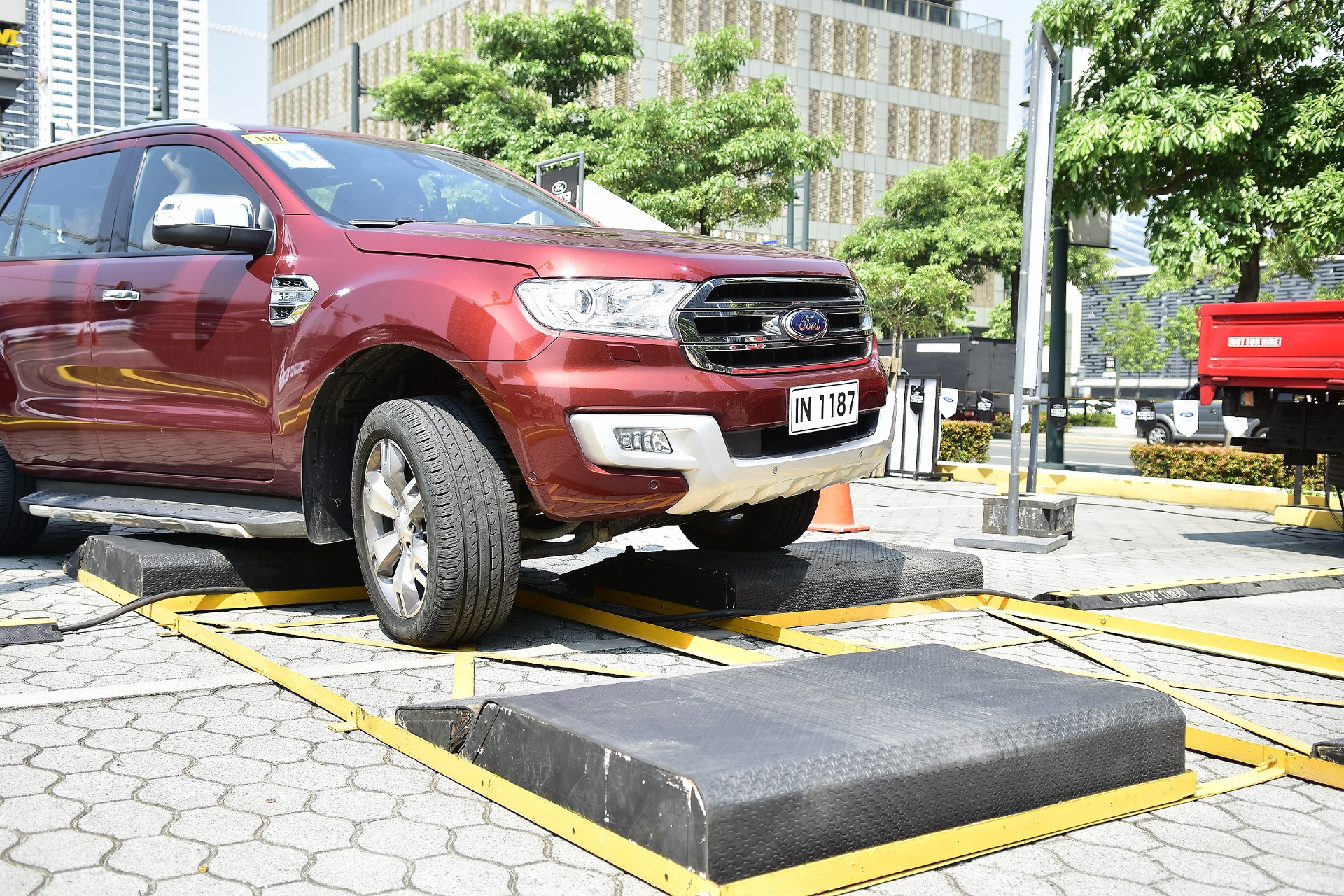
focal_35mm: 36
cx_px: 672
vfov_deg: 36.9
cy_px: 448
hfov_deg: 53.1
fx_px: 1344
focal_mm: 24
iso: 100
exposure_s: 1/400
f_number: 8
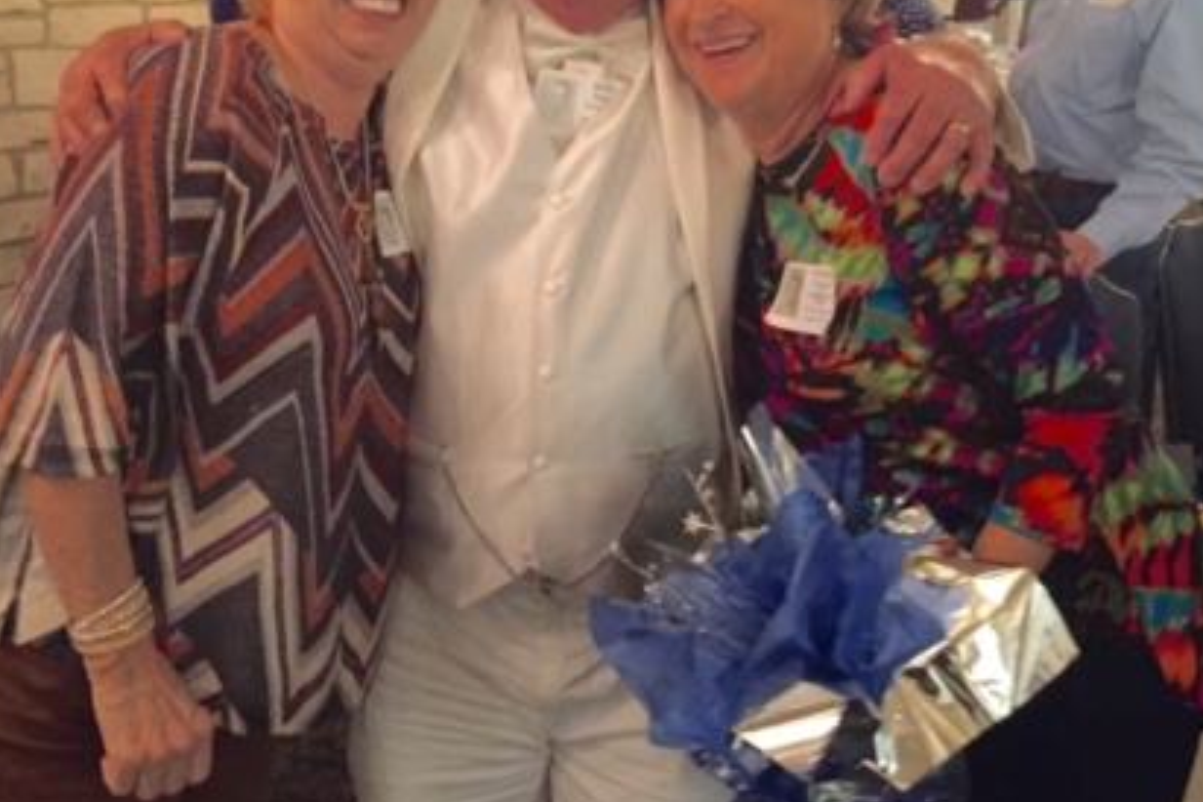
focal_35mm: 47
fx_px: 1570
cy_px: 164
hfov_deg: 41.9
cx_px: 574
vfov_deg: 28.1
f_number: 2.2
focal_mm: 4.15
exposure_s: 1/15
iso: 250
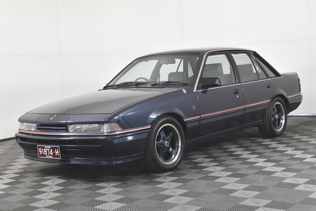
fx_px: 474
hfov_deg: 36.9
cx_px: 158
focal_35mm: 54
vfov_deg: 25.1
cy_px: 106
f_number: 8
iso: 1600
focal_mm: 36
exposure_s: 1/250
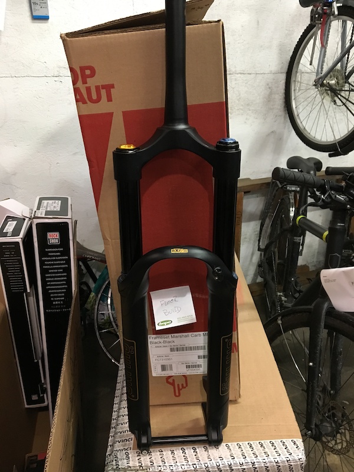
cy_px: 236
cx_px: 177
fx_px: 395
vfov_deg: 61.7
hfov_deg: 48.2
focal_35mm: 29
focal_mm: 4.15
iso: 200
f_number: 2.2
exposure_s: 1/15
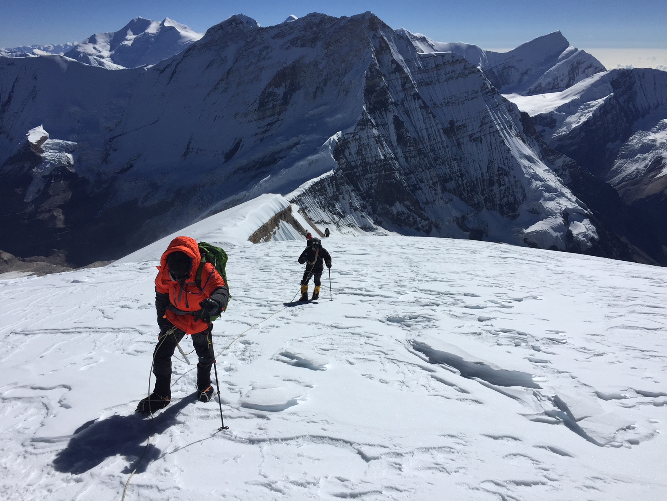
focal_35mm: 29
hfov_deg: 61.7
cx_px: 334
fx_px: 559
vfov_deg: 48.2
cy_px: 250
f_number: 2.2
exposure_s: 1/7937
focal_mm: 4.15
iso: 32
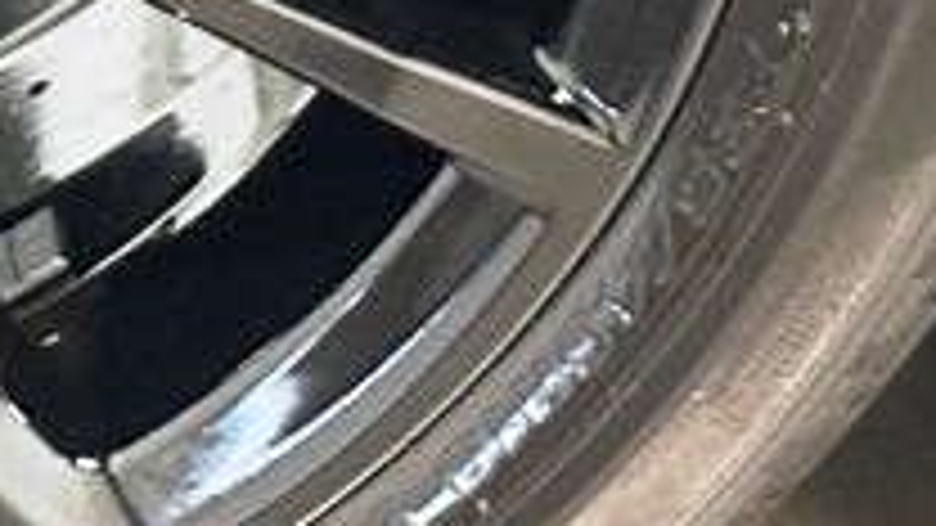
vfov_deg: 4.7
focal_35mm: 257
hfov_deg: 8.2
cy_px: -477
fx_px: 6378
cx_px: -626
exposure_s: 1/20
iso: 640
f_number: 1.78
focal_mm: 6.86
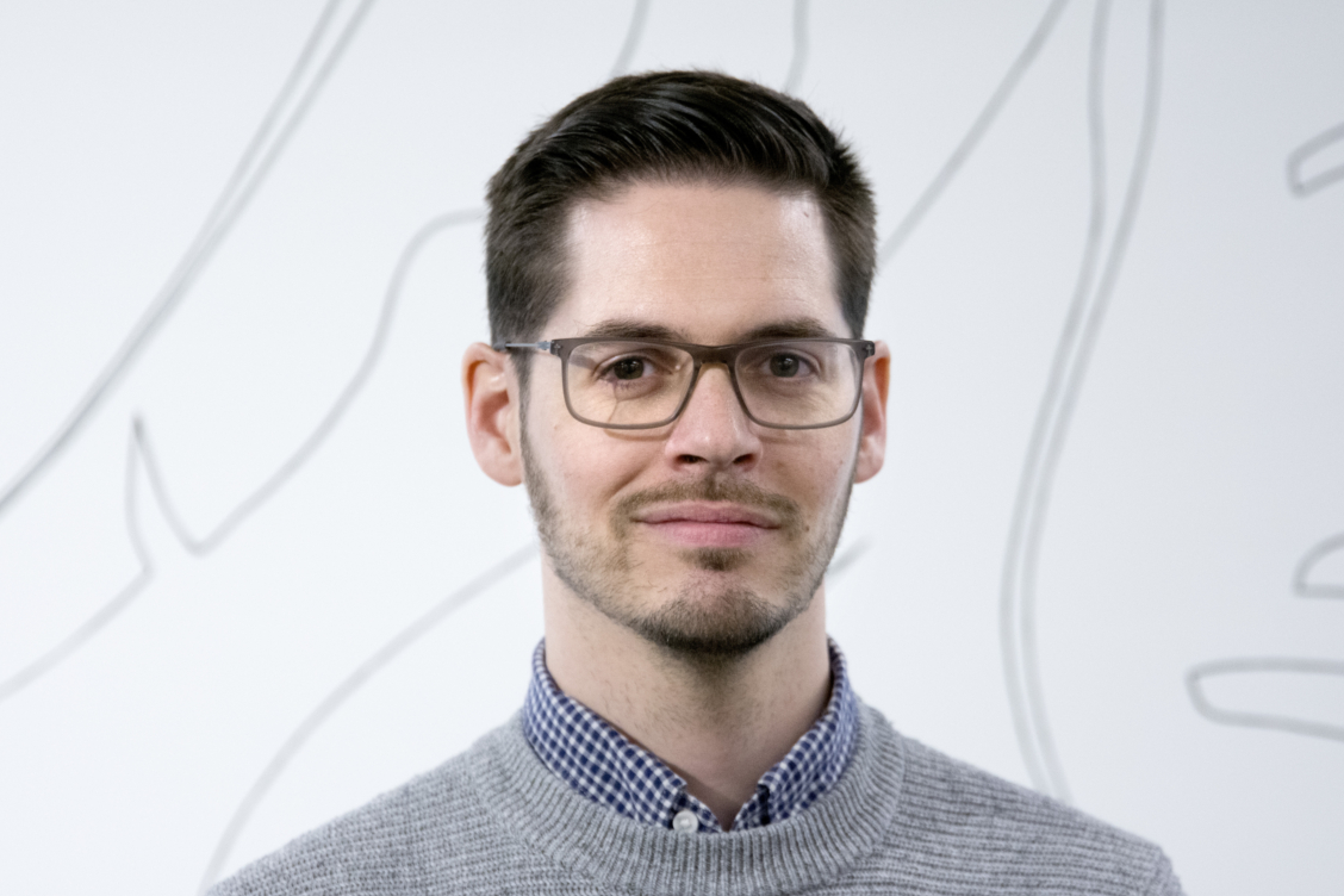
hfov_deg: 12.3
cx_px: 708
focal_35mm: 168
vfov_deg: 8.2
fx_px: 6254
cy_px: 447
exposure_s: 1/180
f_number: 4
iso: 1600
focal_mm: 105
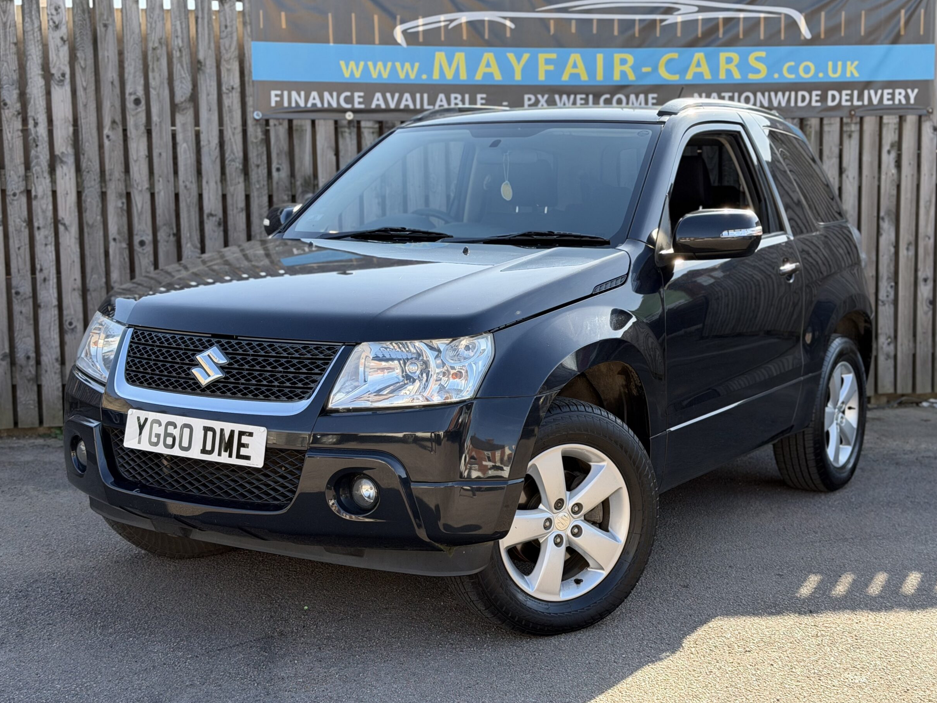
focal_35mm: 51
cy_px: 354
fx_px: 1381
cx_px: 497
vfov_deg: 28.6
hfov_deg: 37.5
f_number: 1.78
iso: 80
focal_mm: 6.76
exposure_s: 1/939
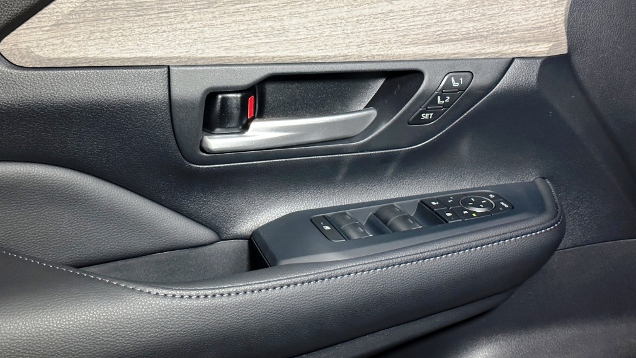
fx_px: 894
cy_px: 132
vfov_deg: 22.6
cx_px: 319
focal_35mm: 53
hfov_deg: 39.2
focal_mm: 6.86
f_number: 1.78
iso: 250
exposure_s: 1/60
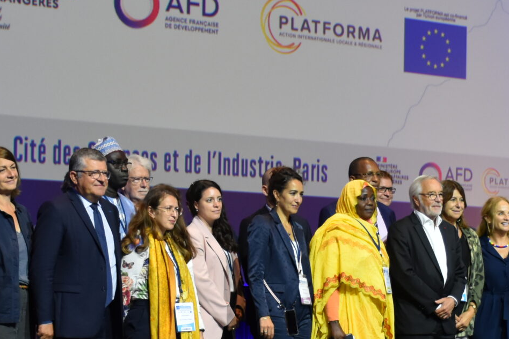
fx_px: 1546
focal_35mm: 109
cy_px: 331
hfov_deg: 18.6
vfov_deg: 12.4
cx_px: 354
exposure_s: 1/60
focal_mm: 27
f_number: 4
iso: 800
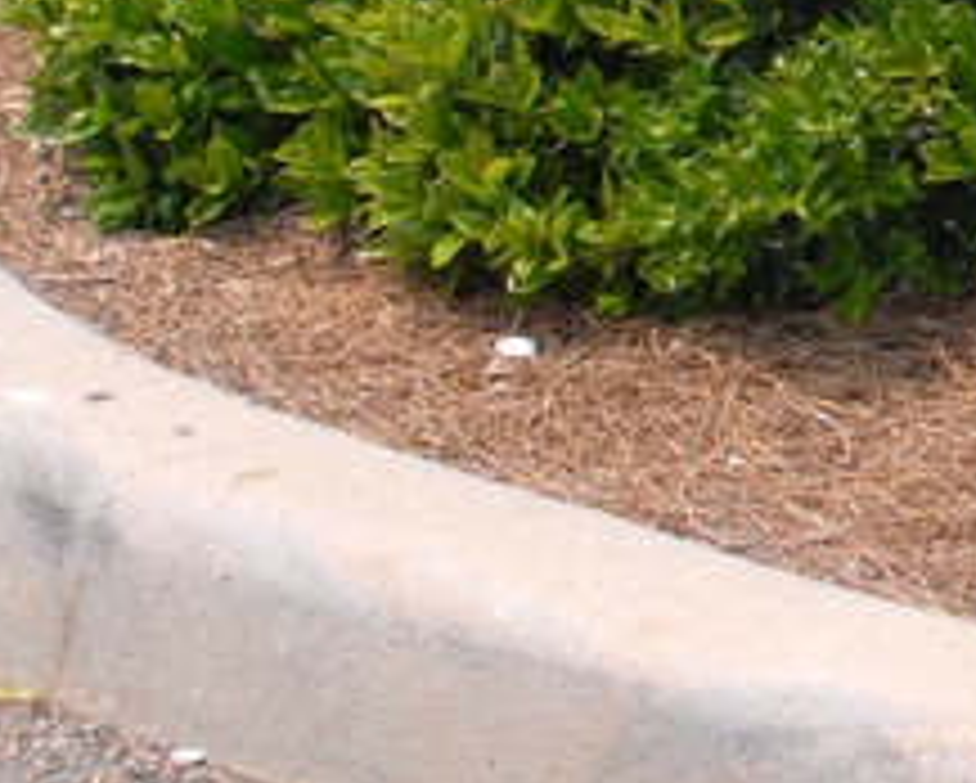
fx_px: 5378
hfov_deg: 9.6
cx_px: 1970
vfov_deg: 8.2
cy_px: -254
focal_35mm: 186
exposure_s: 1/320
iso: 400
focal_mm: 28
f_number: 9
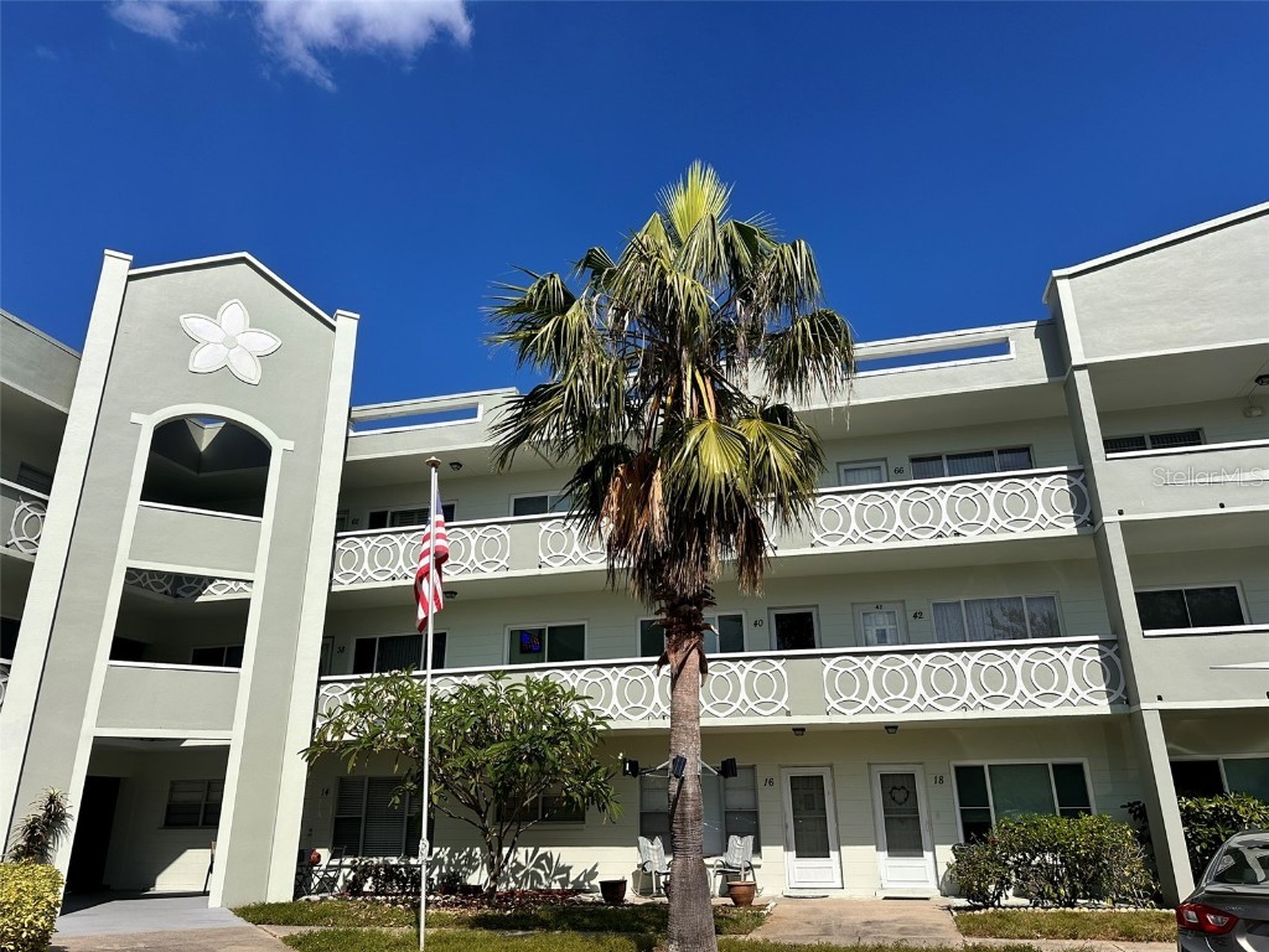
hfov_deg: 71.6
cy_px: 476
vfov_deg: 56.8
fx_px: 880
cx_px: 634
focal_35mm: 24
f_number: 1.78
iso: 80
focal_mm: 6.86
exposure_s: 1/8929
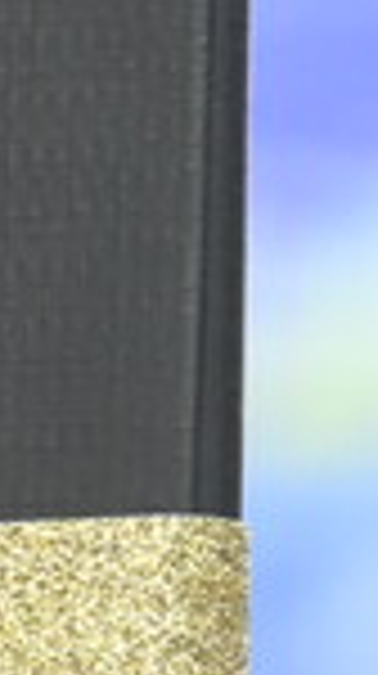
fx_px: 13999
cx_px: -1485
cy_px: -83
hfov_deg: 1.5
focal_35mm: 783
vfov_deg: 2.8
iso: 1600
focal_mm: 70
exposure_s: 1/800
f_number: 3.5
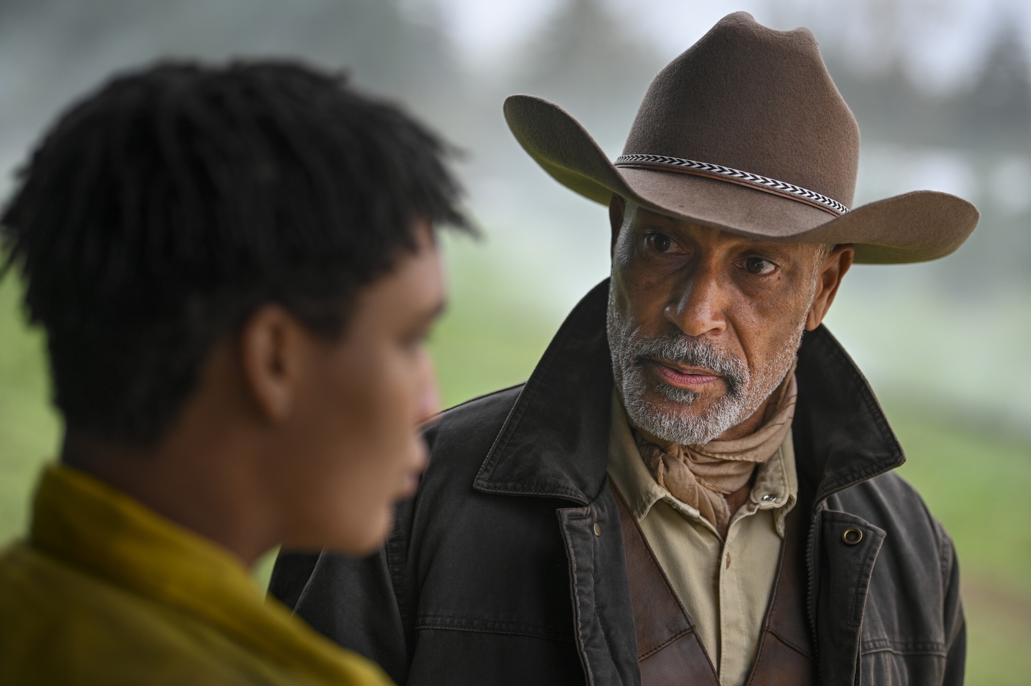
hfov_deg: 18.6
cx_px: 516
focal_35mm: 110
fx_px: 3148
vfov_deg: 12.4
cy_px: 343
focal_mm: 110
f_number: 2.8
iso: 400
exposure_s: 1/1000
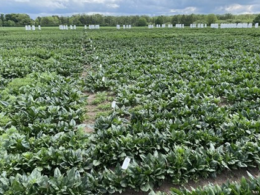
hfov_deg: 61.6
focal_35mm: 29
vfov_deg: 48.1
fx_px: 218
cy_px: 87
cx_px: 141
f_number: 1.8
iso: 32
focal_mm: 4.25
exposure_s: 1/1206
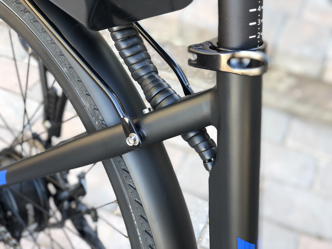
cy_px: 124
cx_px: 166
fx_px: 499
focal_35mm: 52
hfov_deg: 36.8
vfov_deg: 28.0
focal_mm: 6
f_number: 2.4
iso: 64
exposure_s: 1/60
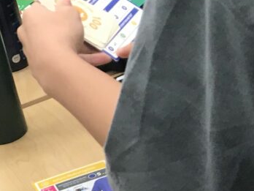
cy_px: 127
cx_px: -187
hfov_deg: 15.0
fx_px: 851
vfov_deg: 12.8
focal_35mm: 116
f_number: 1.8
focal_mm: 3.99
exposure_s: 1/33
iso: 40
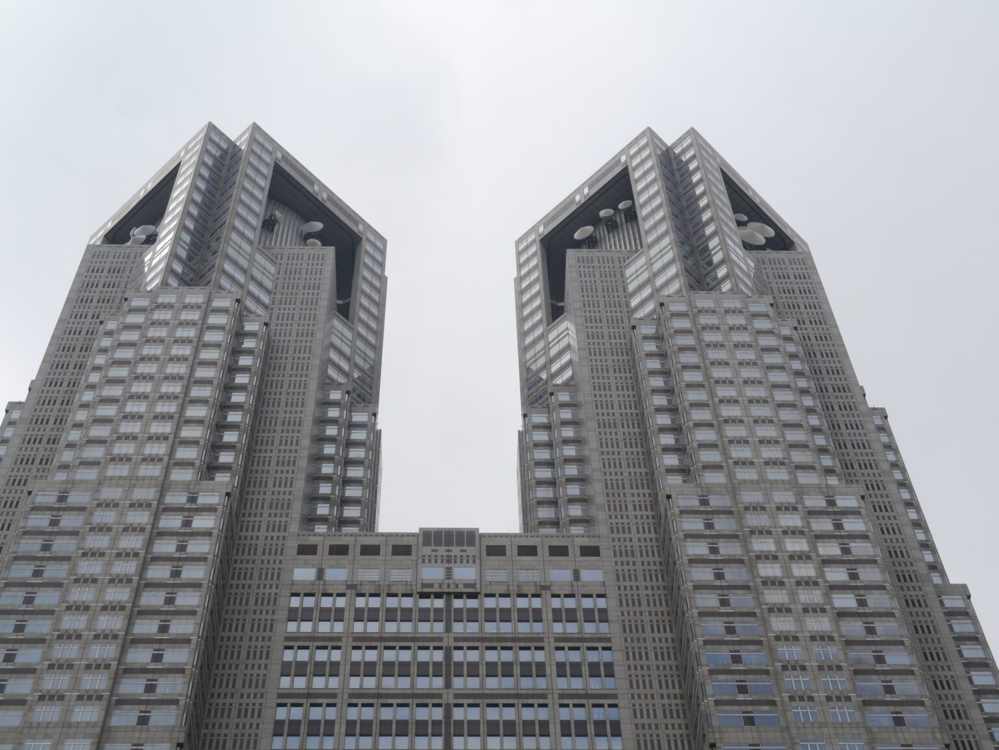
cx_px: 500
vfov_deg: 22.3
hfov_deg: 29.4
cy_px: 375
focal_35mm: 66
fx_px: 1905
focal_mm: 33
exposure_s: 1/500
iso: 160
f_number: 10
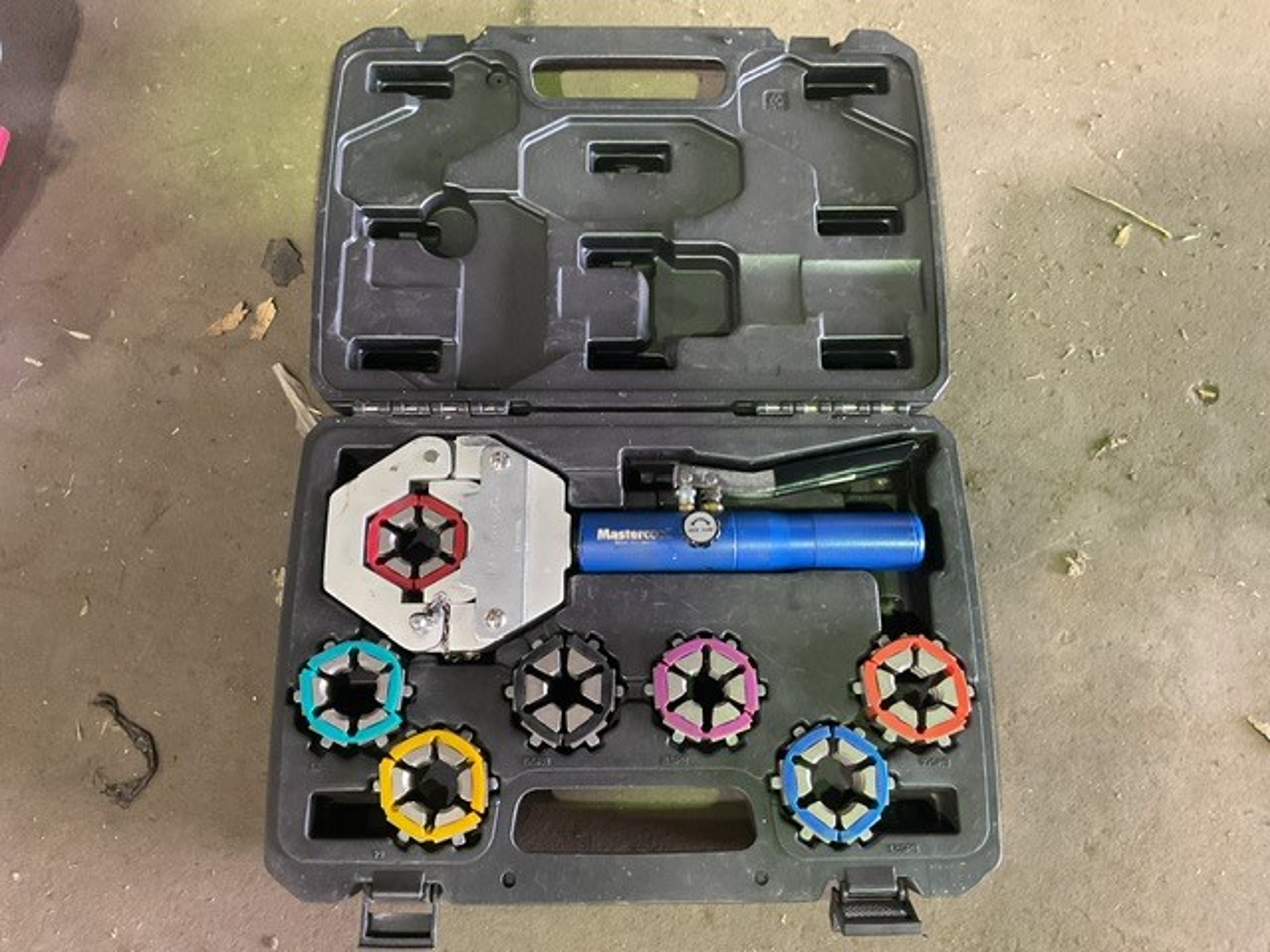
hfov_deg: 61.7
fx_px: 1064
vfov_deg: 48.2
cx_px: 635
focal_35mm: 29
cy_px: 476
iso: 250
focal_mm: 3
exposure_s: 1/50
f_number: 1.8
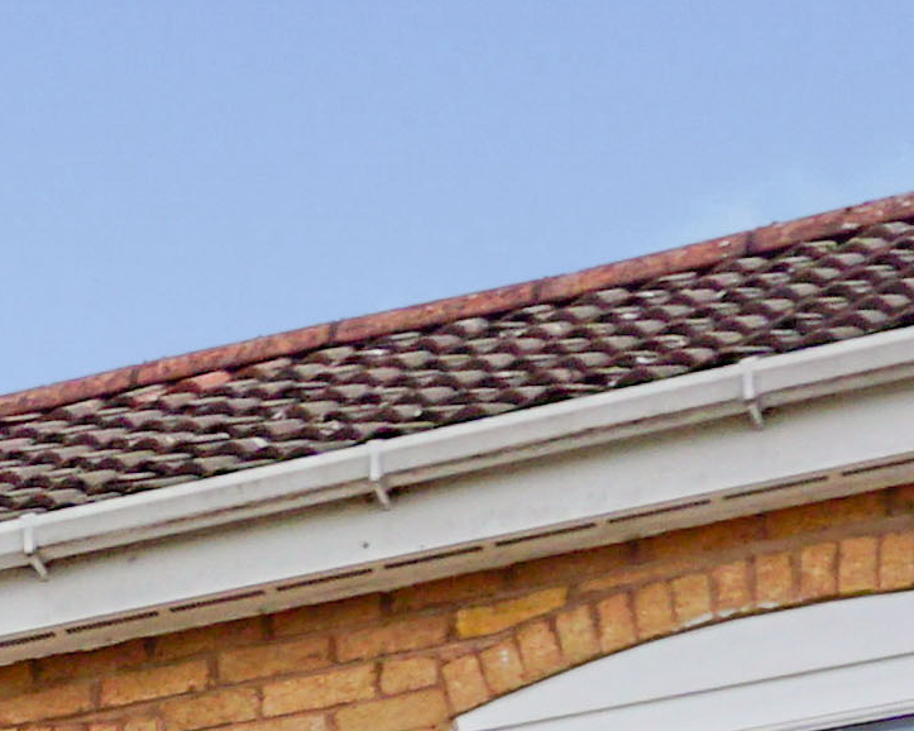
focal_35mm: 187
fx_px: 5057
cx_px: -1847
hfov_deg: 8.6
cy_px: 1975
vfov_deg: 7.5
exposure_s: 1/100
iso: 100
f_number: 9
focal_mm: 16
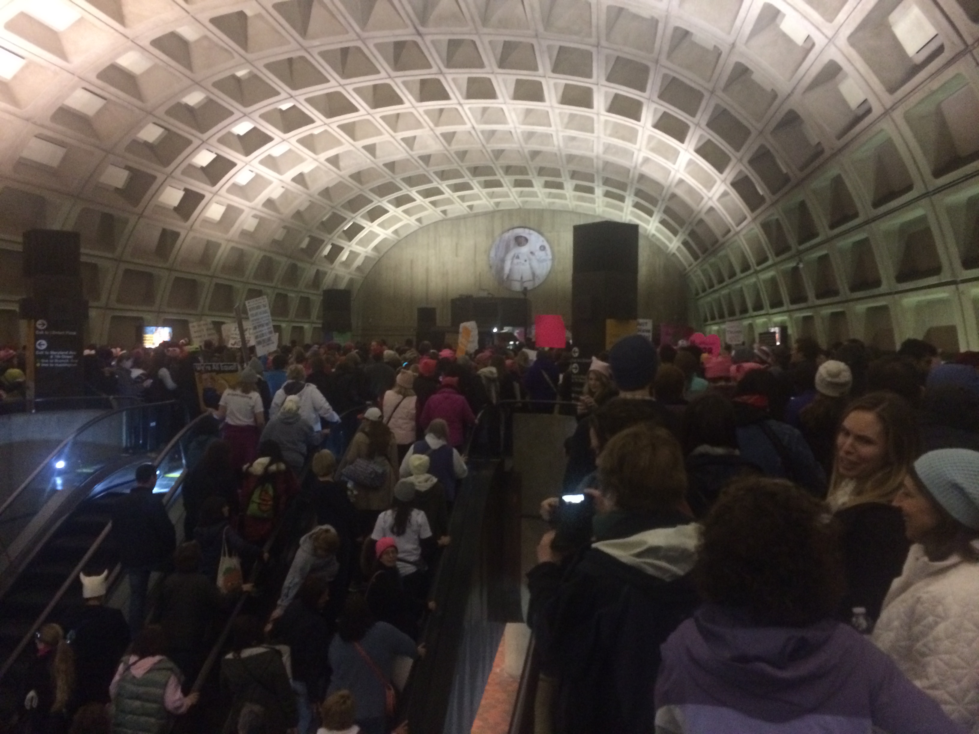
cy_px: 367
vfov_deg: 48.2
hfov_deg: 61.7
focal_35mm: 29
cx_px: 490
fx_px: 820
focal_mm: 4.15
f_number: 2.2
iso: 320
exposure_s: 1/15
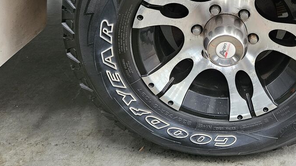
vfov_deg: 28.0
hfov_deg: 47.3
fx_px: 322
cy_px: 19
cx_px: 227
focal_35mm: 41
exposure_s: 1/25
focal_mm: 5.4
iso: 500
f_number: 1.8
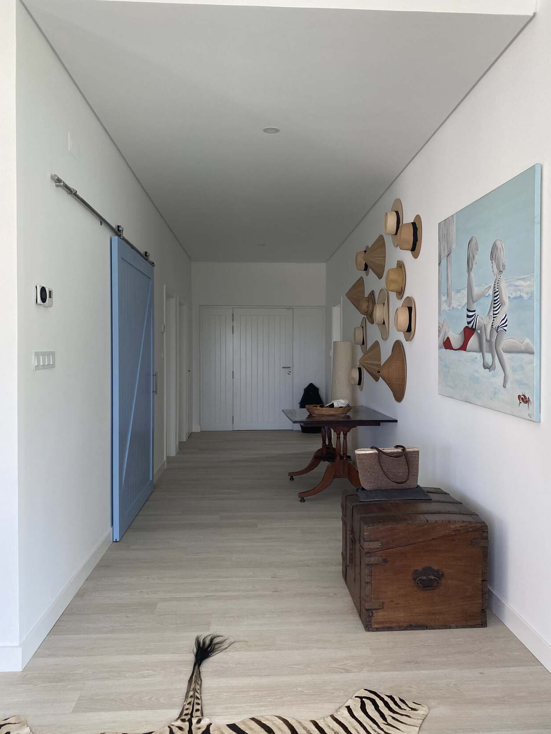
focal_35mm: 28
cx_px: 288
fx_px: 594
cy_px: 366
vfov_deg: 63.4
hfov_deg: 49.7
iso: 100
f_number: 1.8
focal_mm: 4.25
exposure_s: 1/121
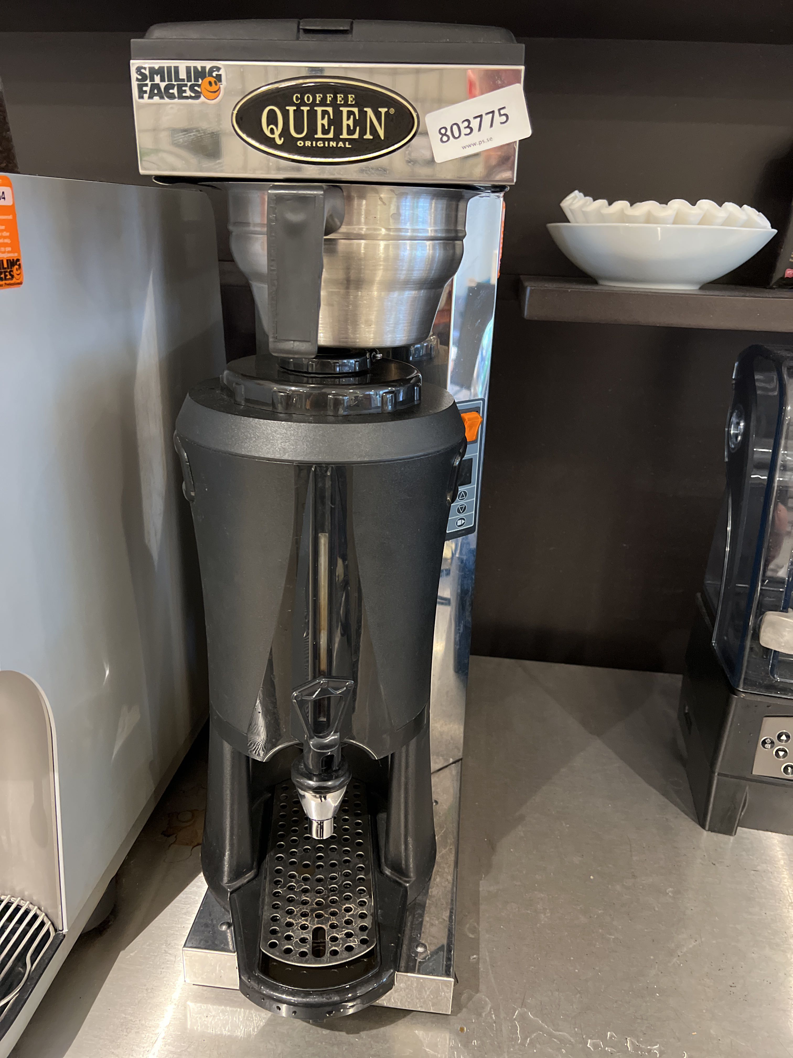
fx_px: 794
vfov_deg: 67.3
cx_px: 396
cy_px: 529
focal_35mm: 26
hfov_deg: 53.1
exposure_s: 1/33
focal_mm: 5.7
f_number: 1.5
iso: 640
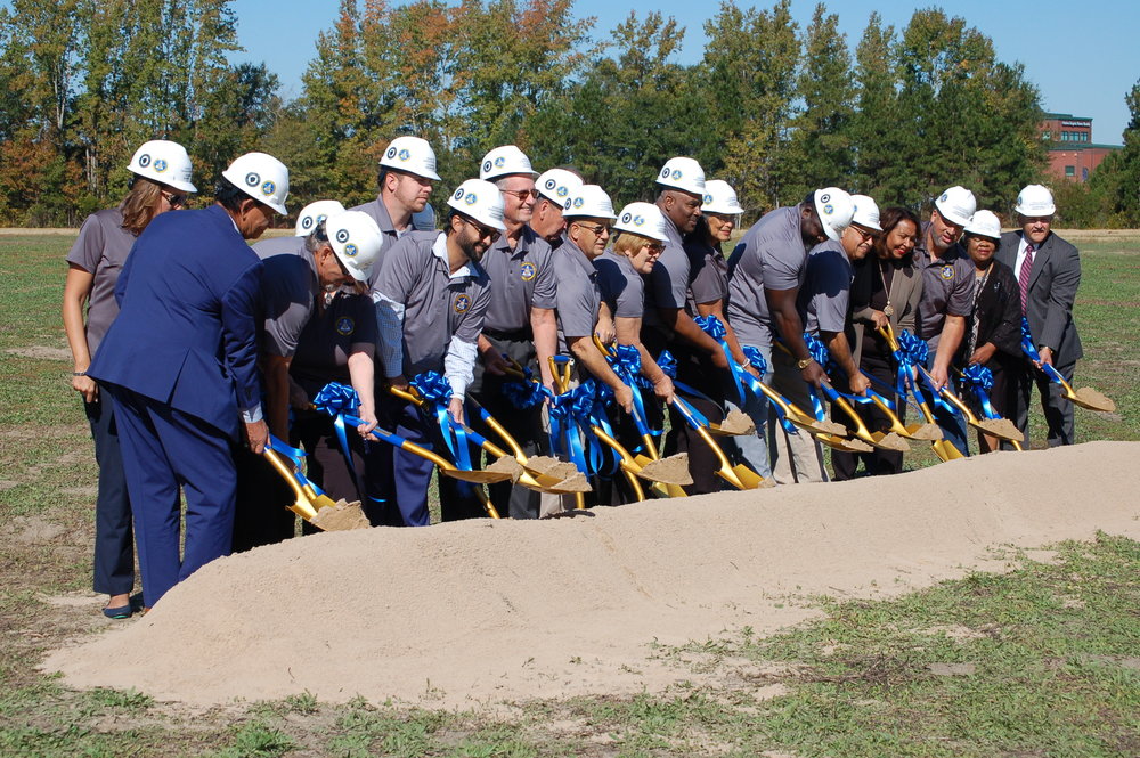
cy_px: 379
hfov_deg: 24.6
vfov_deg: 16.5
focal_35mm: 82
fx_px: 2610
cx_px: 570
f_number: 10
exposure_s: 1/400
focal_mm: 55
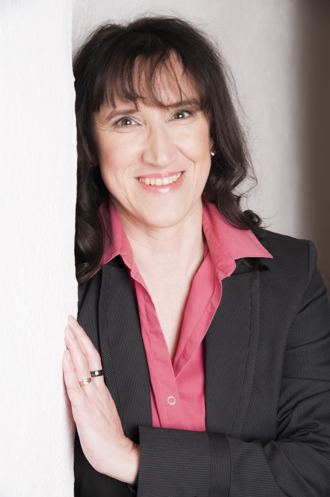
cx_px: 165
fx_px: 1129
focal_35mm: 82
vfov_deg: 24.8
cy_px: 248
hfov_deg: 16.6
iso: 200
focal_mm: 82
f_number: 8
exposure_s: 1/125
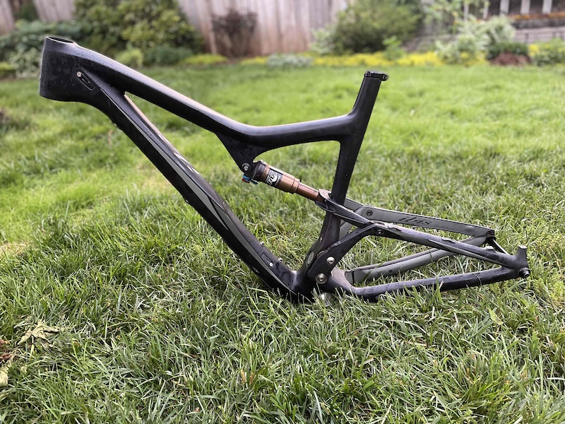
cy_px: 212
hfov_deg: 67.3
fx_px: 424
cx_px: 282
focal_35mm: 26
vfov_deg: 53.1
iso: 320
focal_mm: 4.2
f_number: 1.6
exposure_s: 1/60
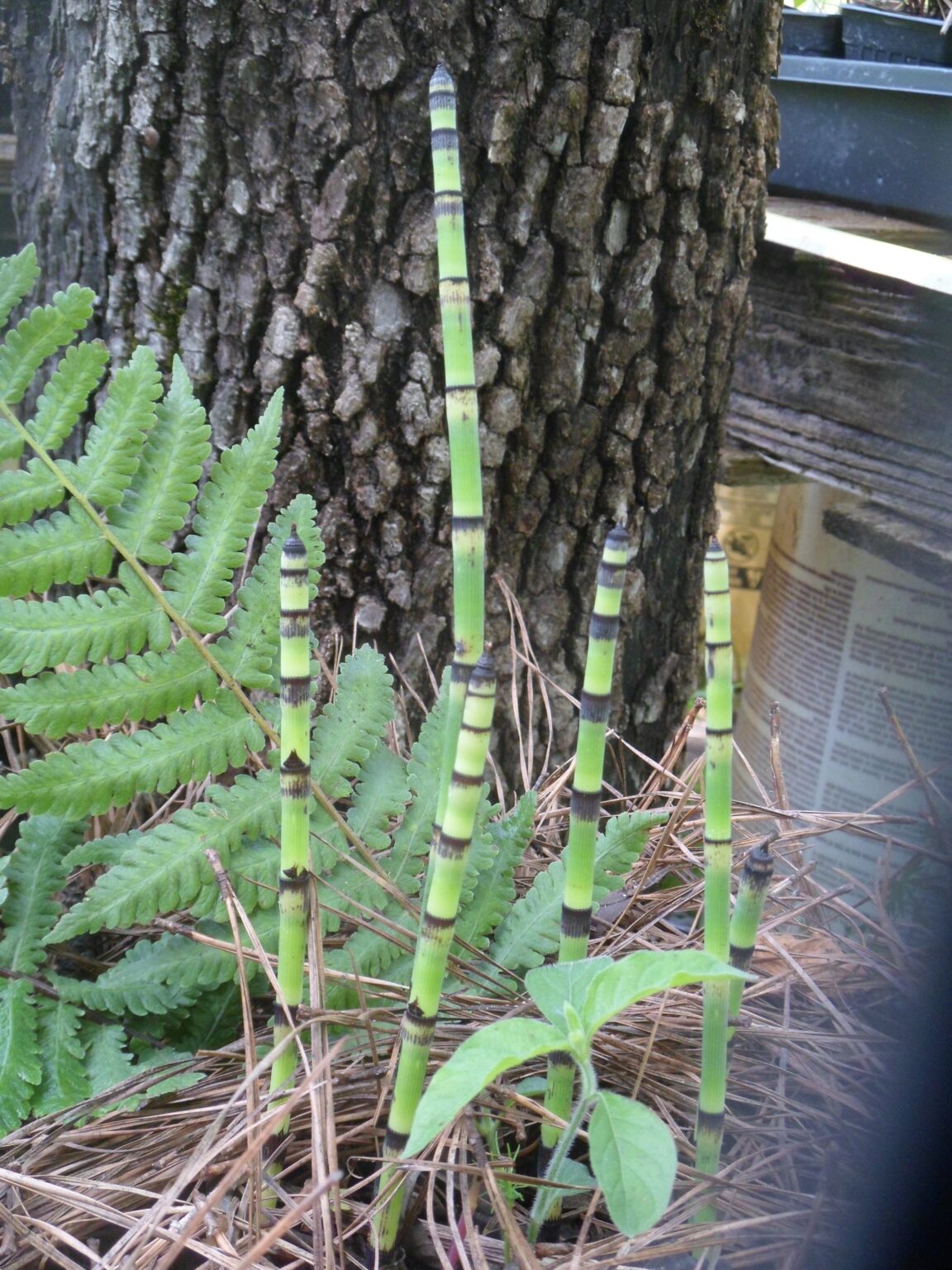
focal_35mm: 52
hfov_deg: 28.0
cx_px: 476
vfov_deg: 36.8
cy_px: 635
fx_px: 1907
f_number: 4.3
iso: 240
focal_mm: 8.1
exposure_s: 1/45
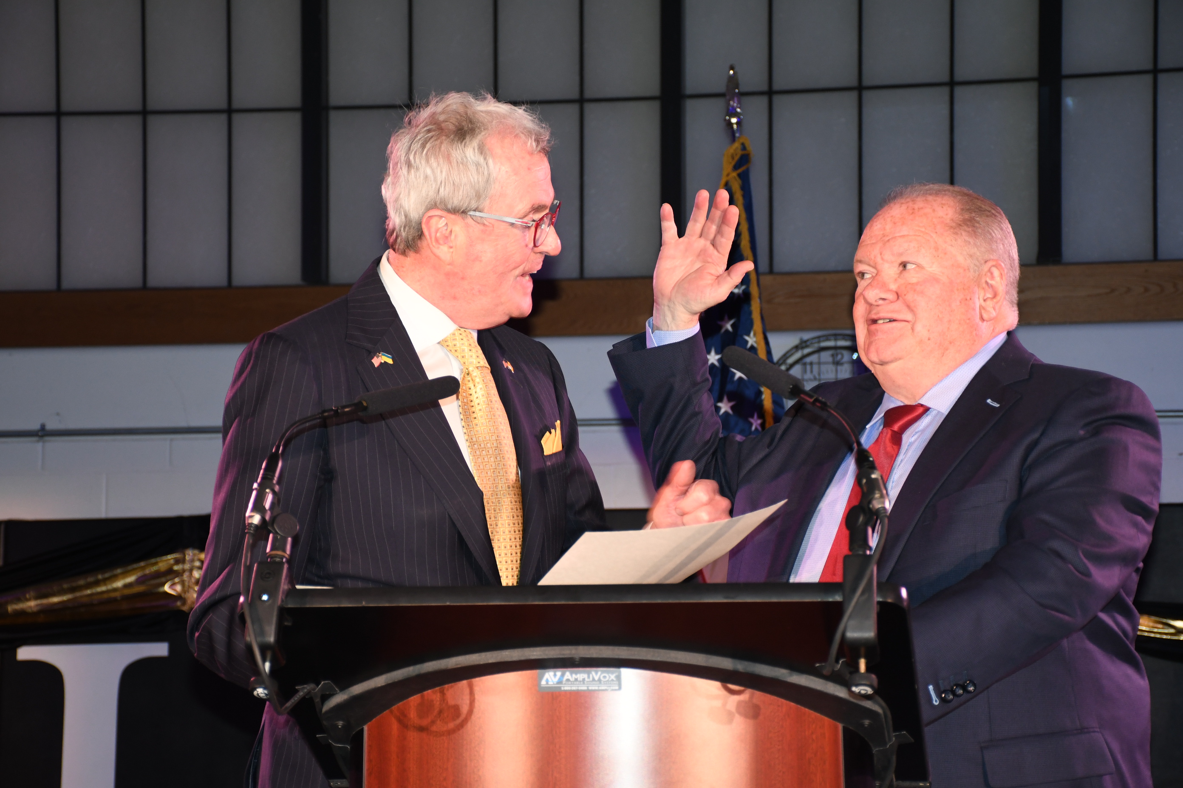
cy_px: 394
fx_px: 2760
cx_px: 592
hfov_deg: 24.2
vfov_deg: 16.3
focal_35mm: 84
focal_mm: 56
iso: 800
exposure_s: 1/60
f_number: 4.8
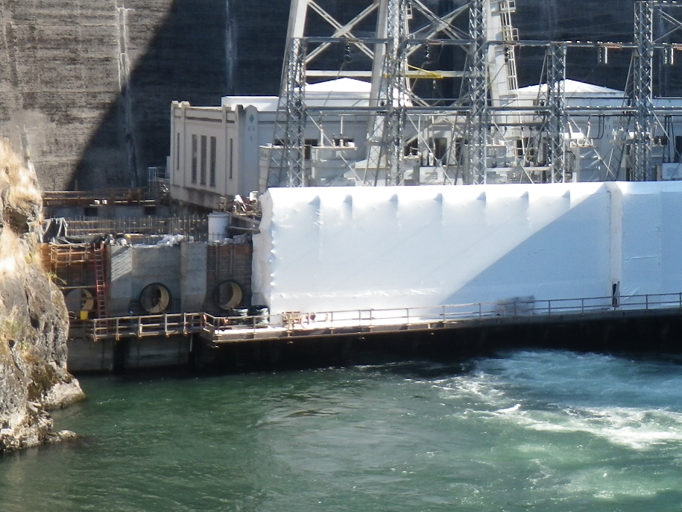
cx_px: 644
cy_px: 29
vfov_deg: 15.5
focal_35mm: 94
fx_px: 1852
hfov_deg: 20.4
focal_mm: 7.5
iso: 100
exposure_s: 1/200
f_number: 4.2
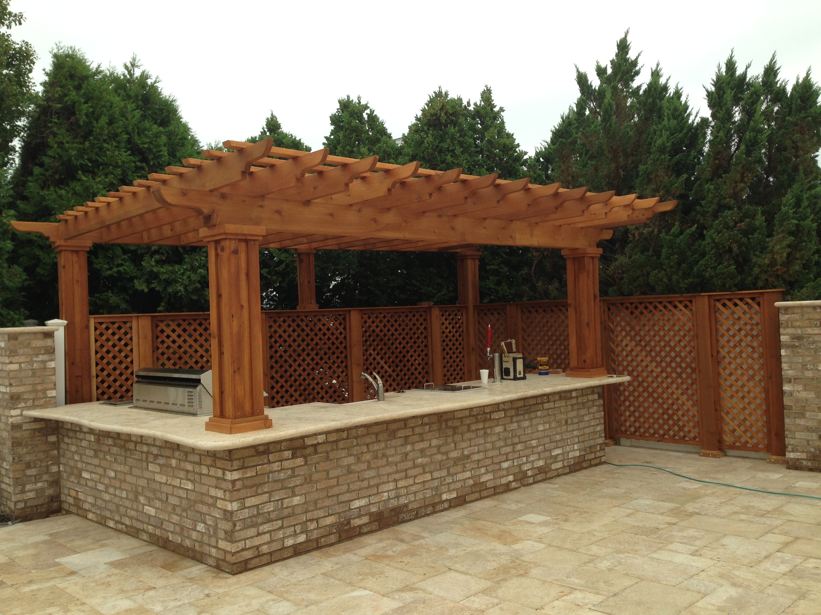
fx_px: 783
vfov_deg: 42.9
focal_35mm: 33
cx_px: 410
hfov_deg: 55.4
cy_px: 308
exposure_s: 1/321
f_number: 2.4
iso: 50
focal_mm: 4.13
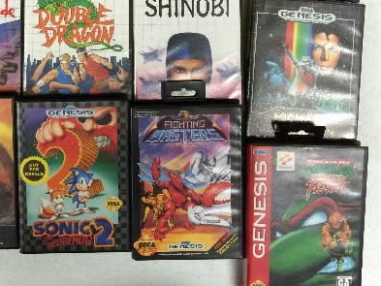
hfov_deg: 31.9
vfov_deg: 23.9
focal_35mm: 59
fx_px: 650
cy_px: 14
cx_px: 83
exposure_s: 1/30
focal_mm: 4.15
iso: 64
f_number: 2.2
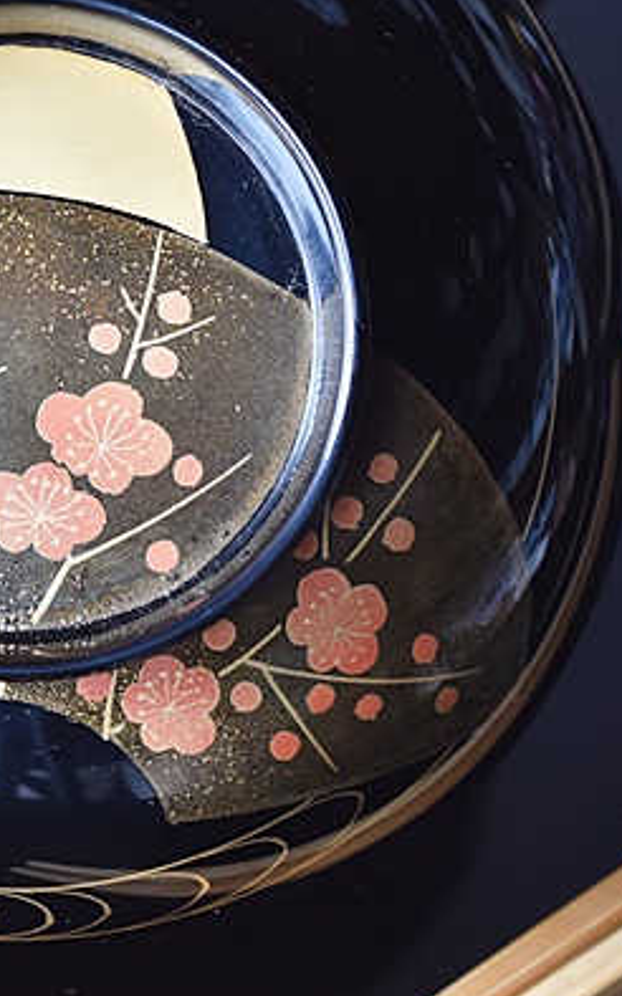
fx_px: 5216
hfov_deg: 6.8
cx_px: -46
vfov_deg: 10.9
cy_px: 410
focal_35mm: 192
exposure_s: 1/5
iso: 400
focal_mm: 55
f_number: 5.6
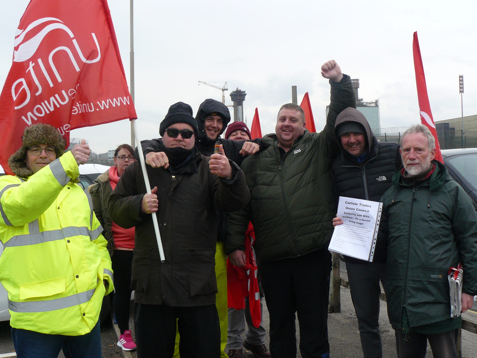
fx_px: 524
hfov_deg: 49.0
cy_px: 170
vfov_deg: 37.7
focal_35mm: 38
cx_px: 244
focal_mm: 6
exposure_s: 1/160
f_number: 4
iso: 100
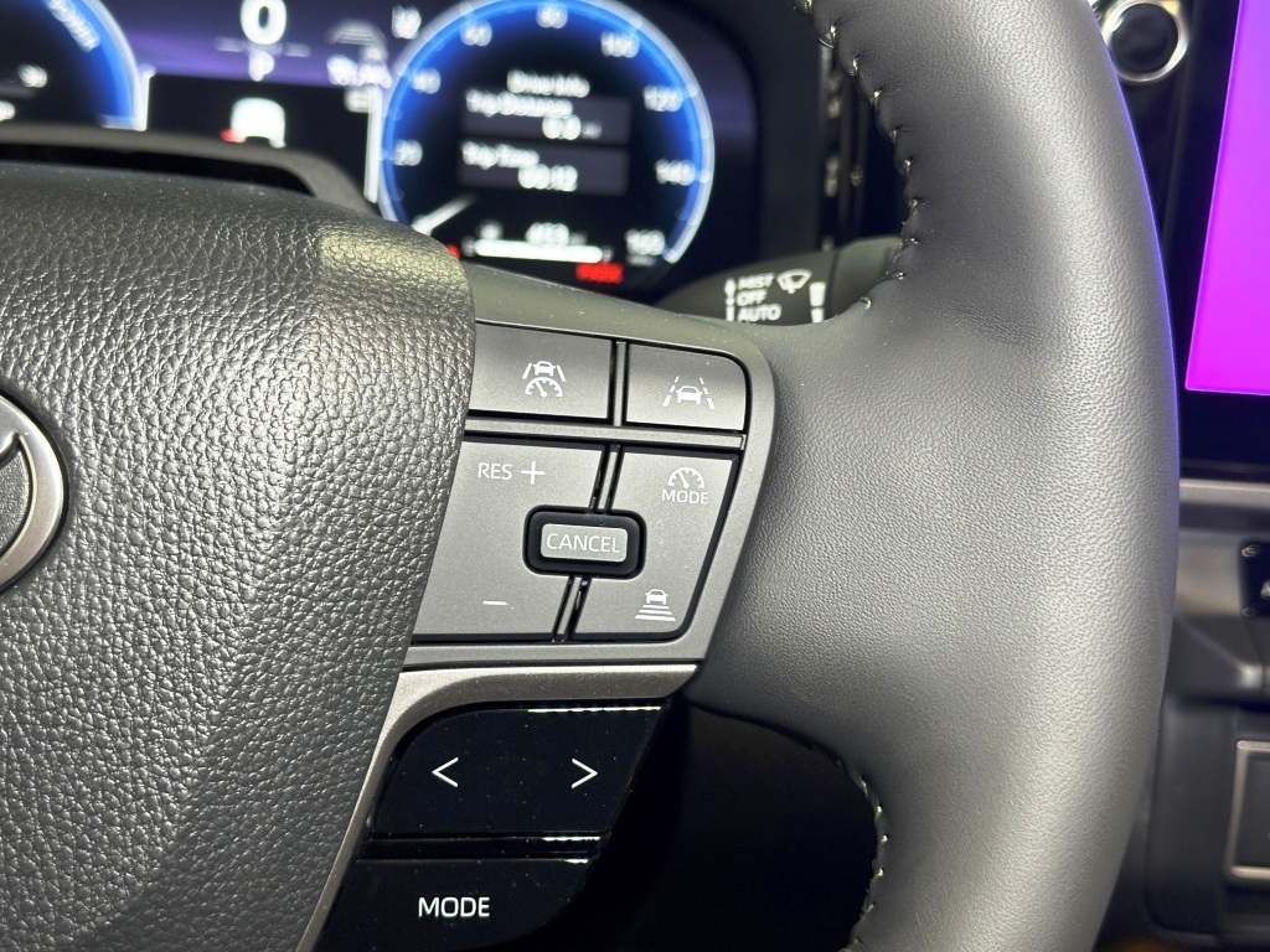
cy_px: 476
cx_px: 635
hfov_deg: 39.7
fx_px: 1761
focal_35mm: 48
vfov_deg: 30.3
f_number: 1.78
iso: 320
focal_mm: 6.86
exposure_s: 1/40
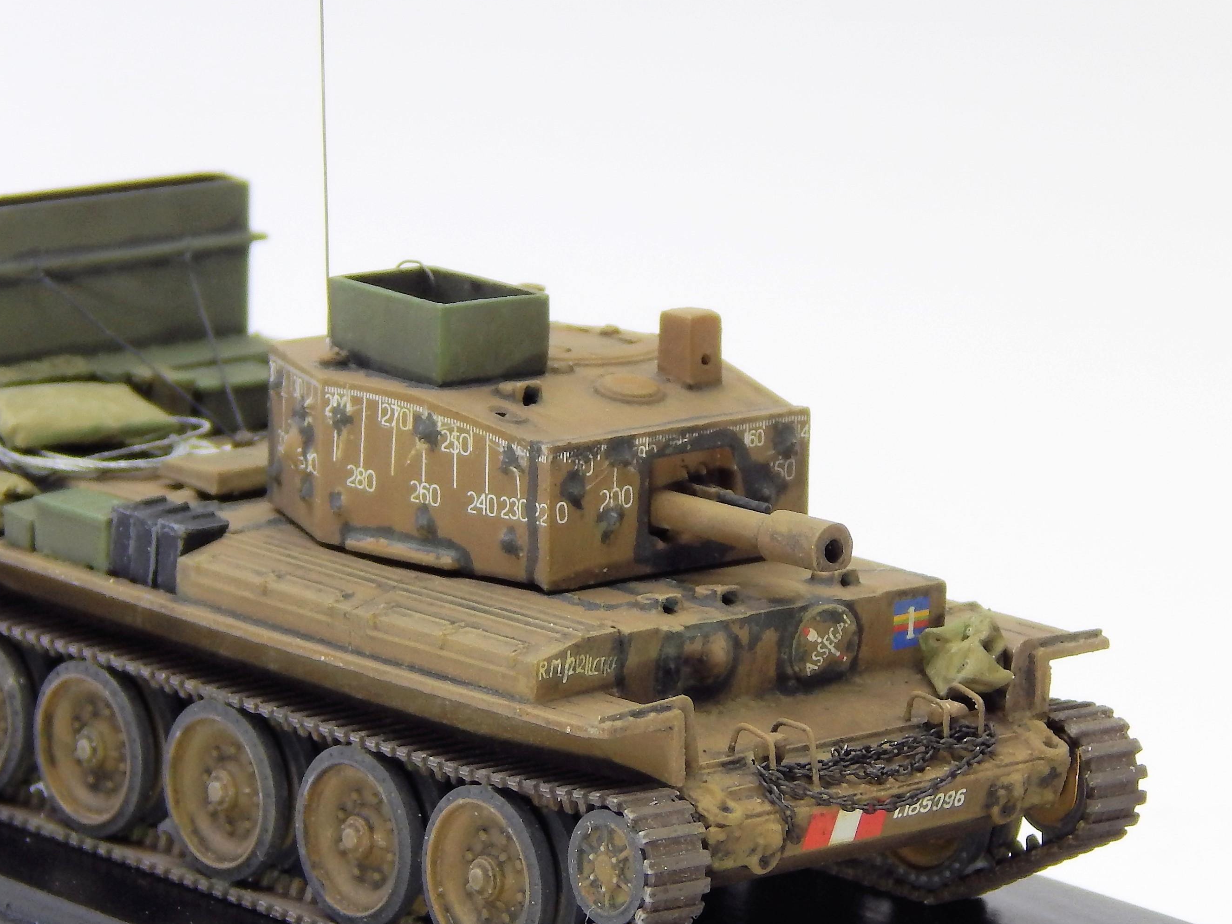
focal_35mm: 180
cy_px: 560
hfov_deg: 11.0
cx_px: 534
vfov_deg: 8.2
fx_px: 6407
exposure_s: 1/30
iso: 140
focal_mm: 20.5
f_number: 4.6
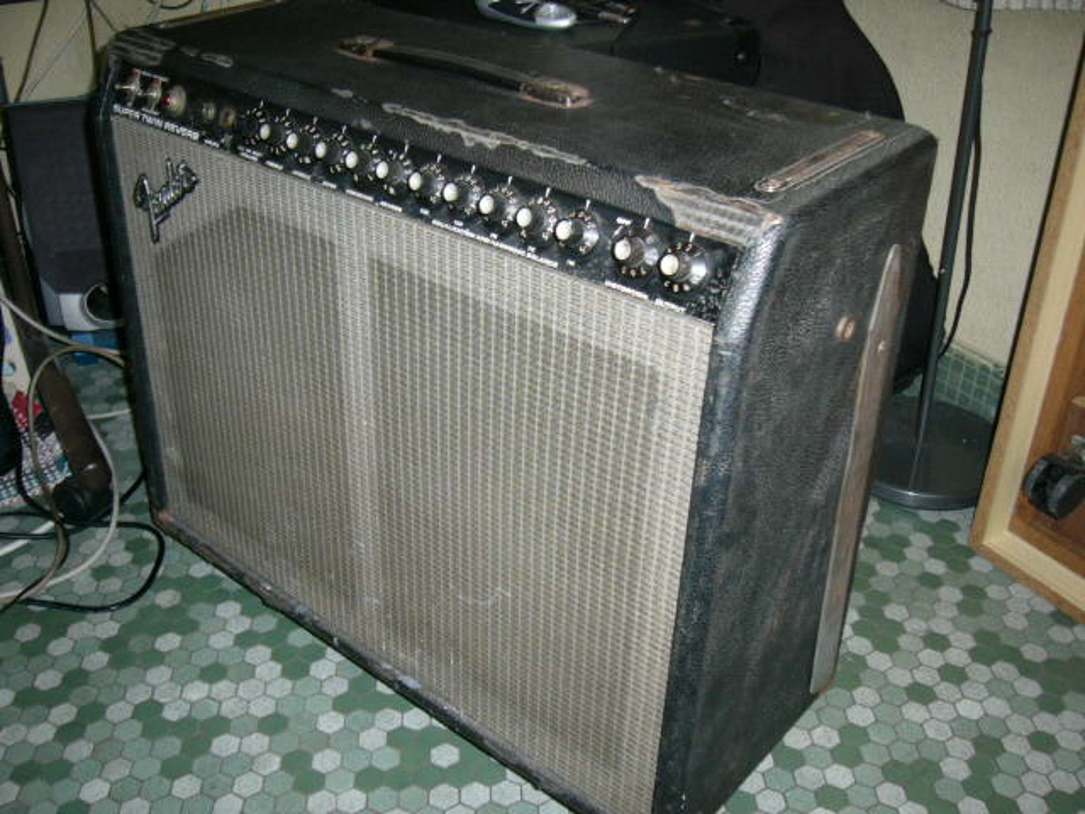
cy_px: 407
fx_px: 1097
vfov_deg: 40.7
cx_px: 542
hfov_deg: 52.6
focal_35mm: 35
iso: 100
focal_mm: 5.8
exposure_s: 1/8
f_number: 2.8
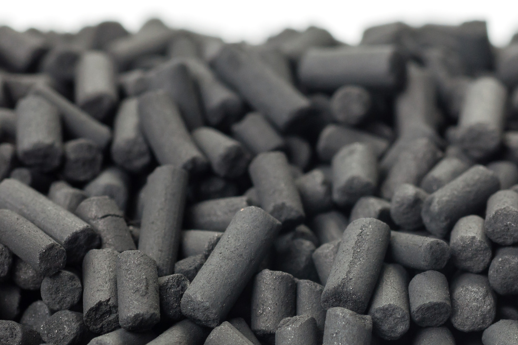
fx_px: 3337
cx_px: 348
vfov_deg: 5.9
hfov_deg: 8.9
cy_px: 128
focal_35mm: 232
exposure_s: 1/160
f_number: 29
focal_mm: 90
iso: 200
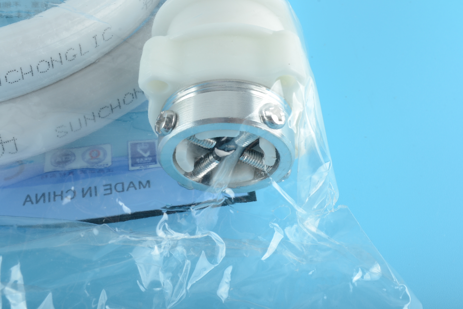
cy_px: 155
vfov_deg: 22.3
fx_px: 785
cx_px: 233
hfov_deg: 32.9
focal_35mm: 61
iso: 200
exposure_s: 1/200
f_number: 18
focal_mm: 40
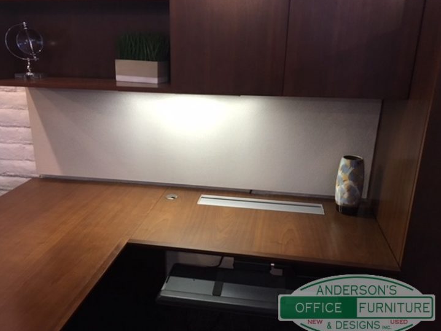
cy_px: 169
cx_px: 206
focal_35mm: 31
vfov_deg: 45.5
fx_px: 395
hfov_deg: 58.3
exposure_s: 1/30
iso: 125
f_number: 2.2
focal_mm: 4.15
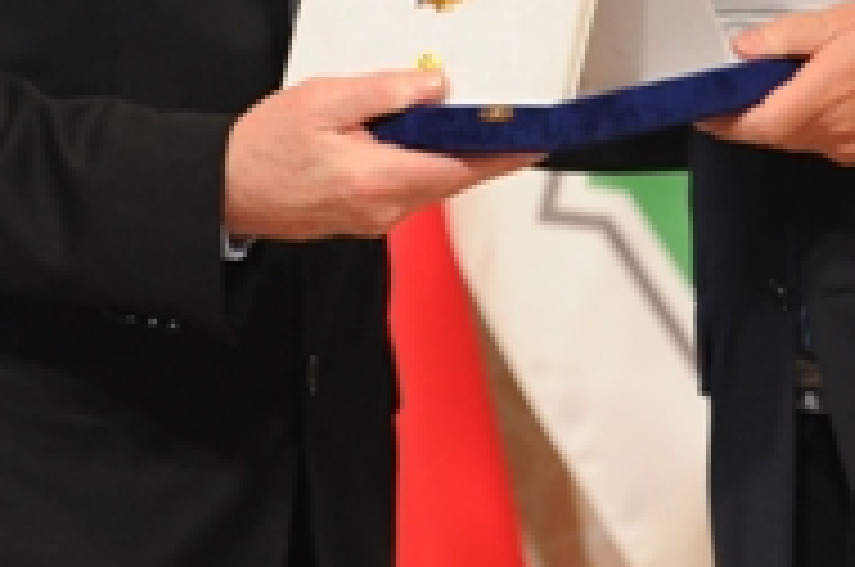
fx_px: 9745
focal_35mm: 411
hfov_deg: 5.0
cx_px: 423
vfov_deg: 3.3
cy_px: -315
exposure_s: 1/160
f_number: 4
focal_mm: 122
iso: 4000
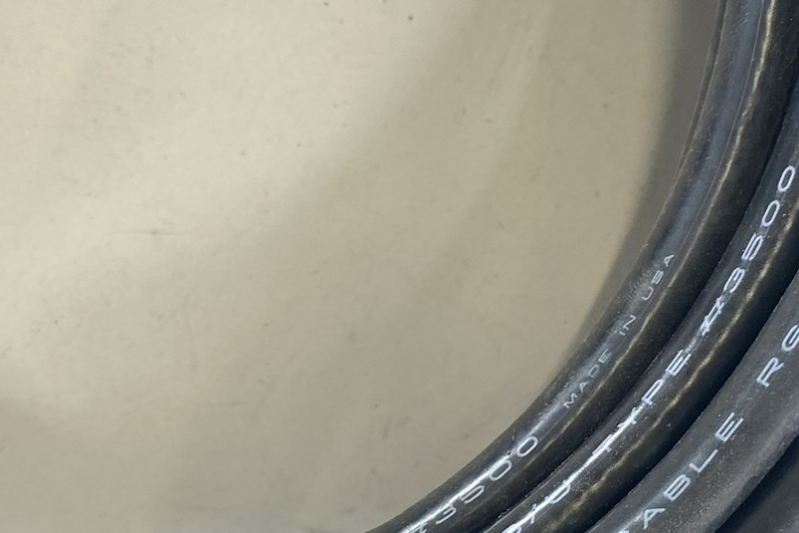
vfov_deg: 19.5
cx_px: 229
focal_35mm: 69
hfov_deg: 28.9
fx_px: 1531
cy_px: 422
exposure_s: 1/120
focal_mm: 4.25
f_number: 1.8
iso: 80
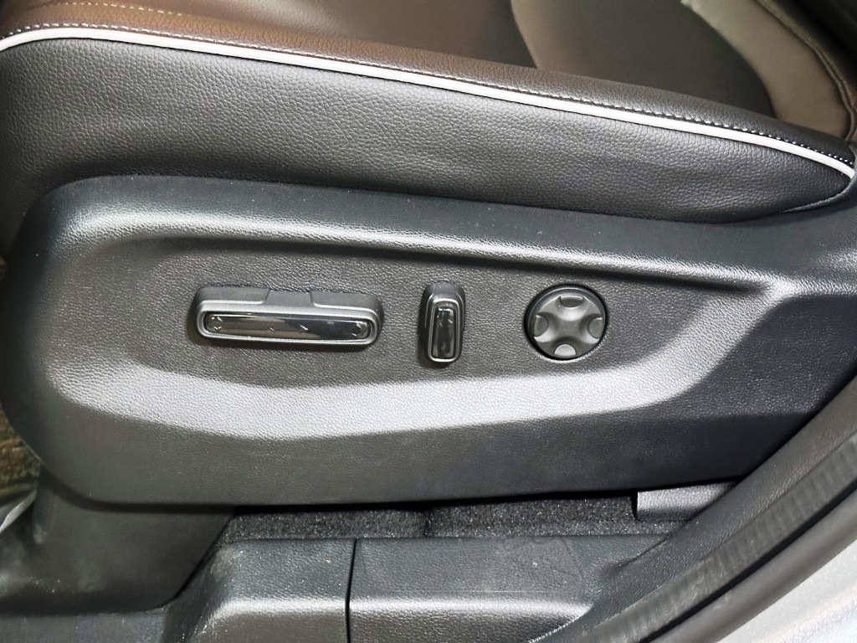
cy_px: 322
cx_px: 428
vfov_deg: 30.3
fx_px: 1188
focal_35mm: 48
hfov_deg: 39.7
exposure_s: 1/30
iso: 640
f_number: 1.78
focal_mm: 6.86
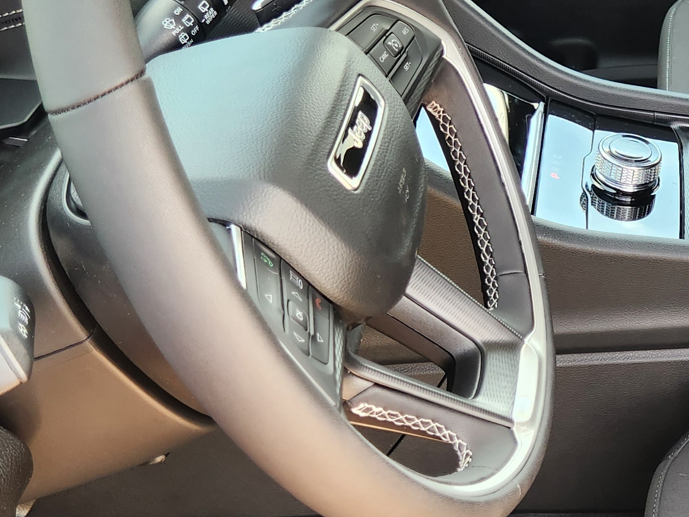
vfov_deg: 21.5
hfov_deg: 26.6
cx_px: 726
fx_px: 1354
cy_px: 344
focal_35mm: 68
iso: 100
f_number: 1.8
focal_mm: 5.4
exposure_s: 1/180
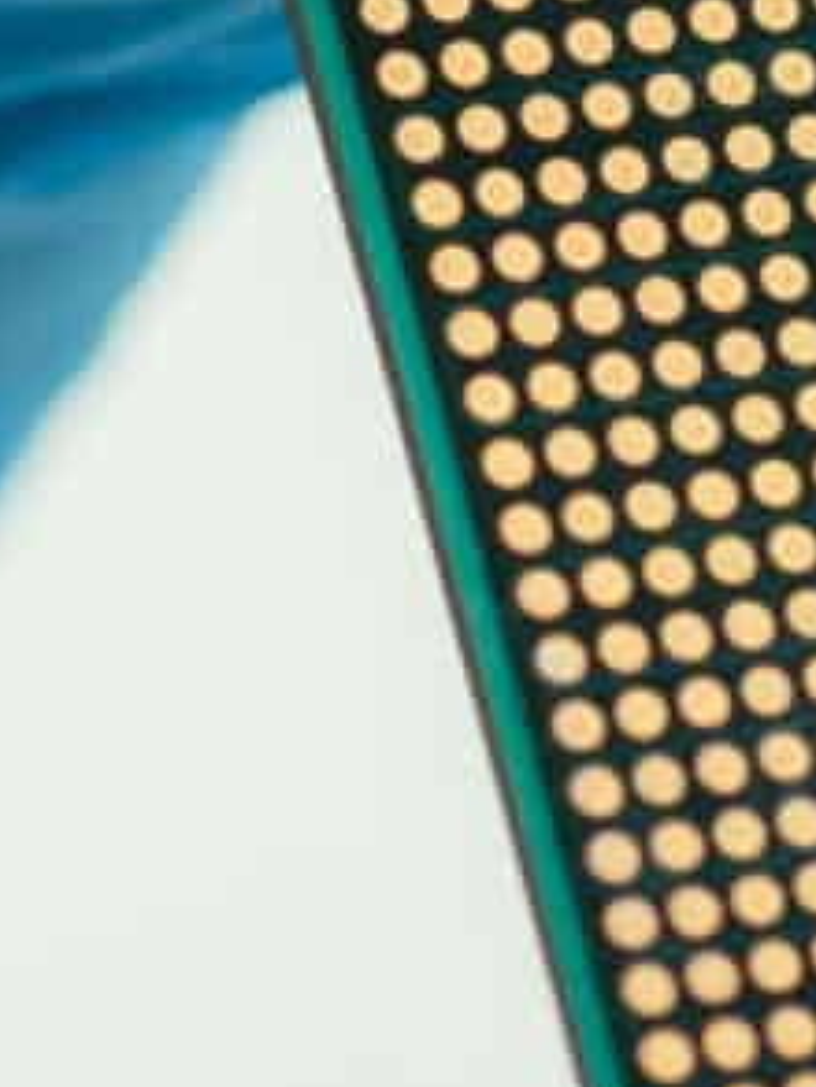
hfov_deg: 2.1
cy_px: 236
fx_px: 22142
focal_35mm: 705
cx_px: 2778
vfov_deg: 2.8
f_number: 7.1
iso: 100
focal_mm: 105
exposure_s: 1/200
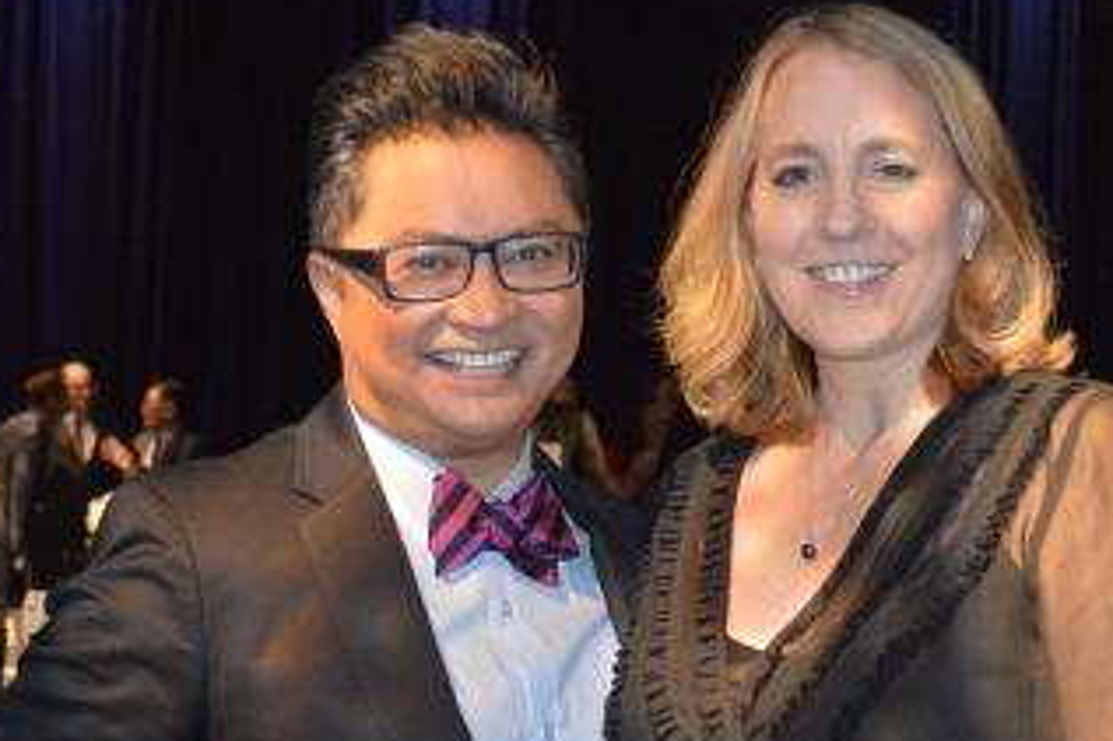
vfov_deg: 18.9
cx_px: 678
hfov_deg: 28.0
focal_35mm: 72
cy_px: 418
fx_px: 2225
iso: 3200
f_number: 5
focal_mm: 34
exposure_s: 1/60
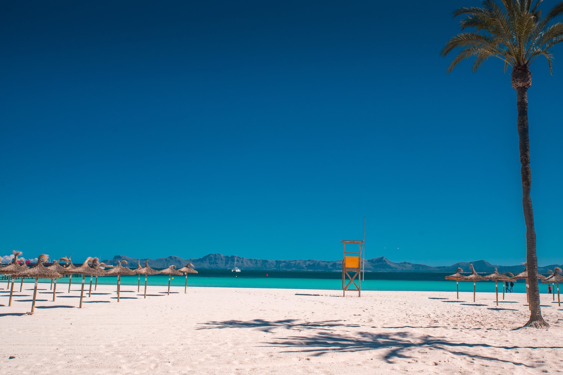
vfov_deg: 37.9
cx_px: 297
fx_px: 547
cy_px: 174
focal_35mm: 35
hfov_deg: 54.4
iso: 125
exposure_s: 1/320
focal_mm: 32
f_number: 9
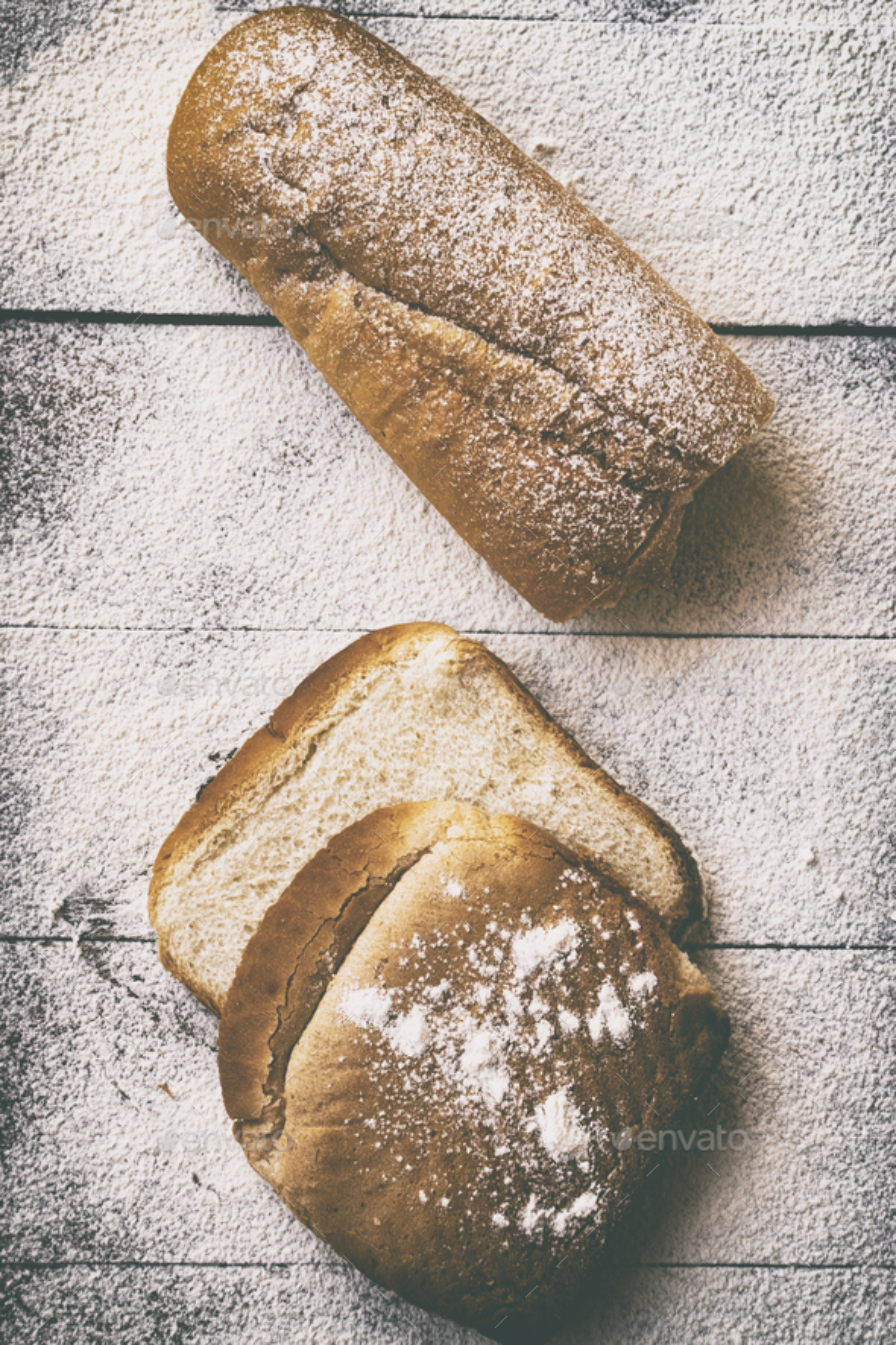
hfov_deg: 25.8
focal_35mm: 52
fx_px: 1960
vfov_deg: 37.9
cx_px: 448
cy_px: 672
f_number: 8
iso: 400
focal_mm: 35
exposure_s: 1/80
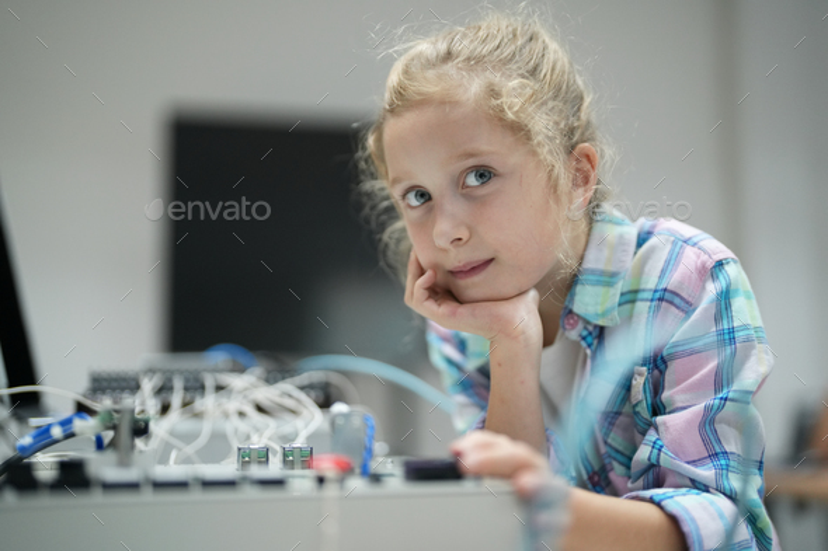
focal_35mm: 50
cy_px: 276
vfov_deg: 27.0
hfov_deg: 39.6
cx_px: 414
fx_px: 1150
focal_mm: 50
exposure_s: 1/650
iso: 1250
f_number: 1.2
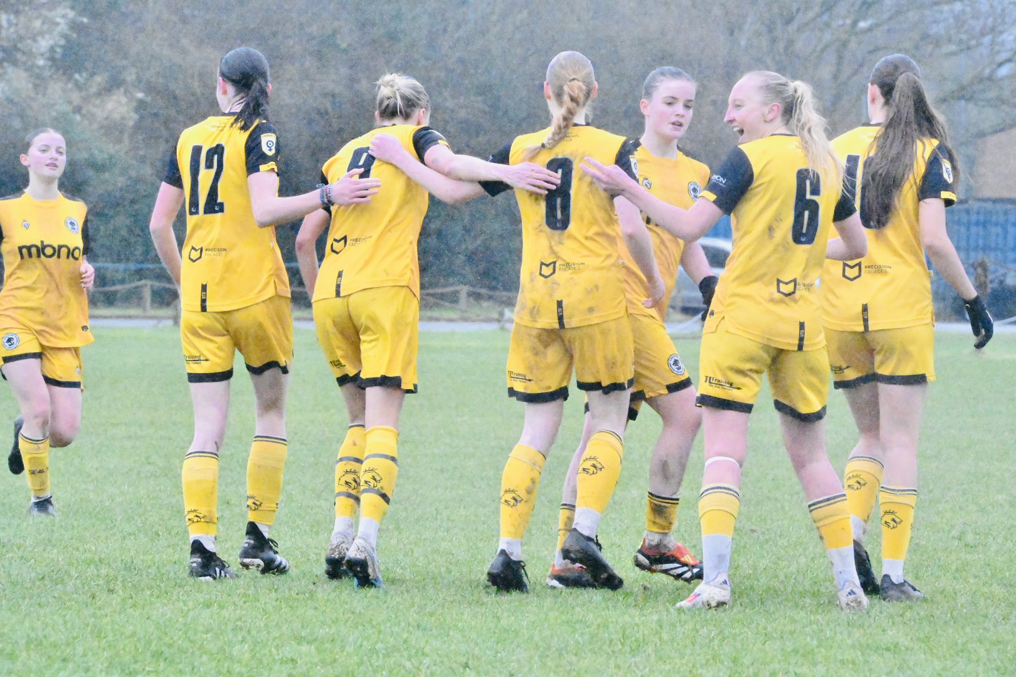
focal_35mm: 320
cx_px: 508
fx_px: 9030
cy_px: 338
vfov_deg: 4.3
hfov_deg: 6.4
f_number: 16
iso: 25600
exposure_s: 1/4000
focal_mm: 320
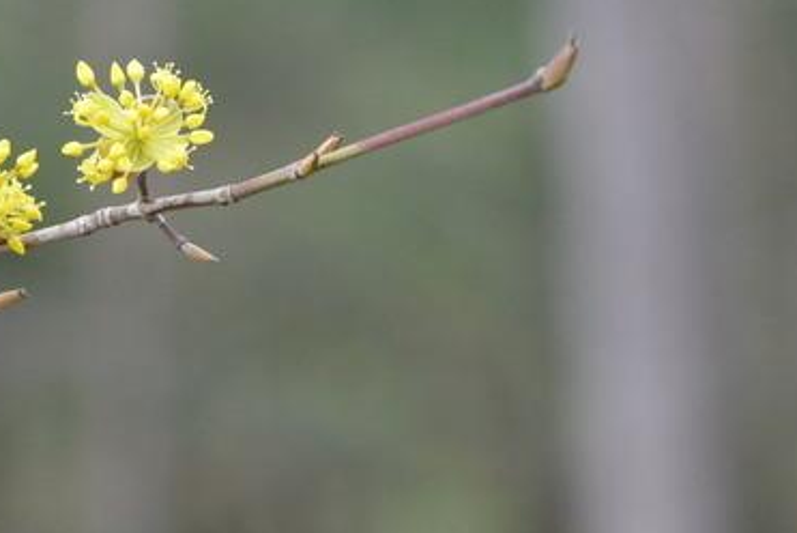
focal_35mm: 283
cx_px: -262
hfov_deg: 7.2
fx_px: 6270
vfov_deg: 4.9
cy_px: 86
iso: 2500
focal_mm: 105
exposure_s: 1/320
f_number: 9
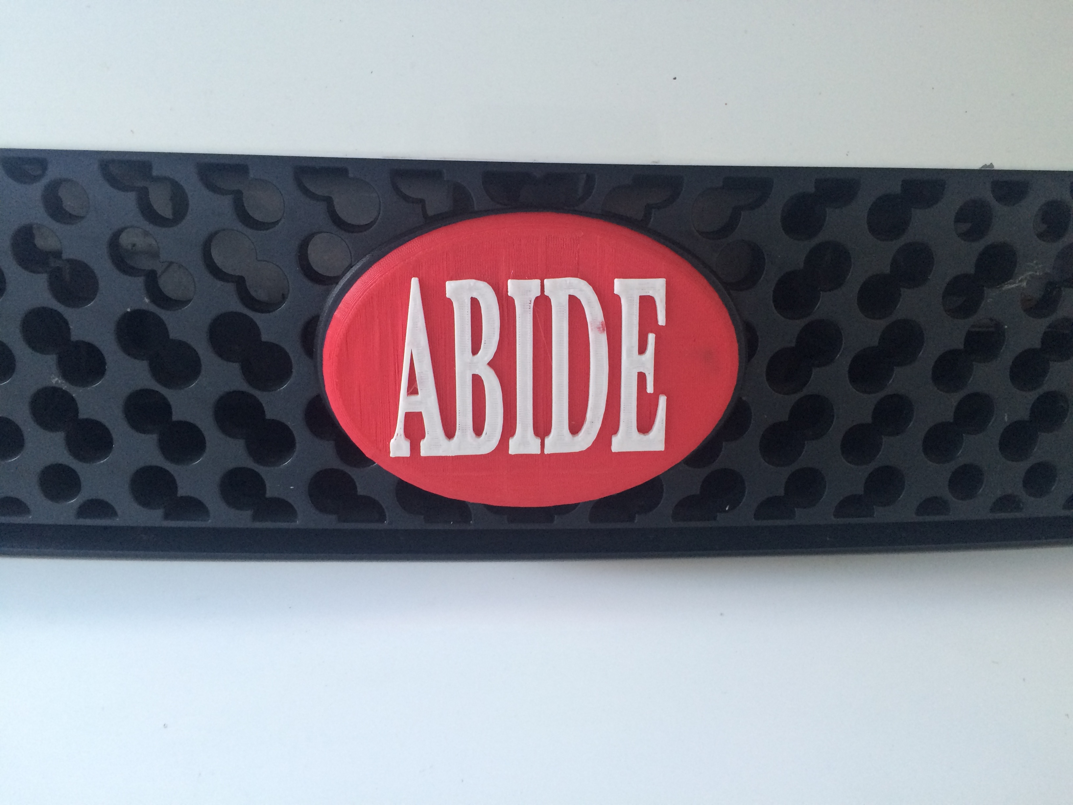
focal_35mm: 29
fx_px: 899
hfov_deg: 61.7
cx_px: 536
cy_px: 402
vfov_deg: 48.2
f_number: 2.2
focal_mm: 4.15
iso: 125
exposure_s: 1/30
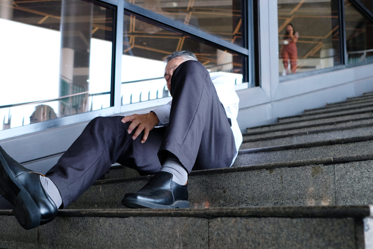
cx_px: 143
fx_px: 518
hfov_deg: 39.4
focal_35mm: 50
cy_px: 143
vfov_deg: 27.0
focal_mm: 23
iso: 250
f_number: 2.8
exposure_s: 1/70
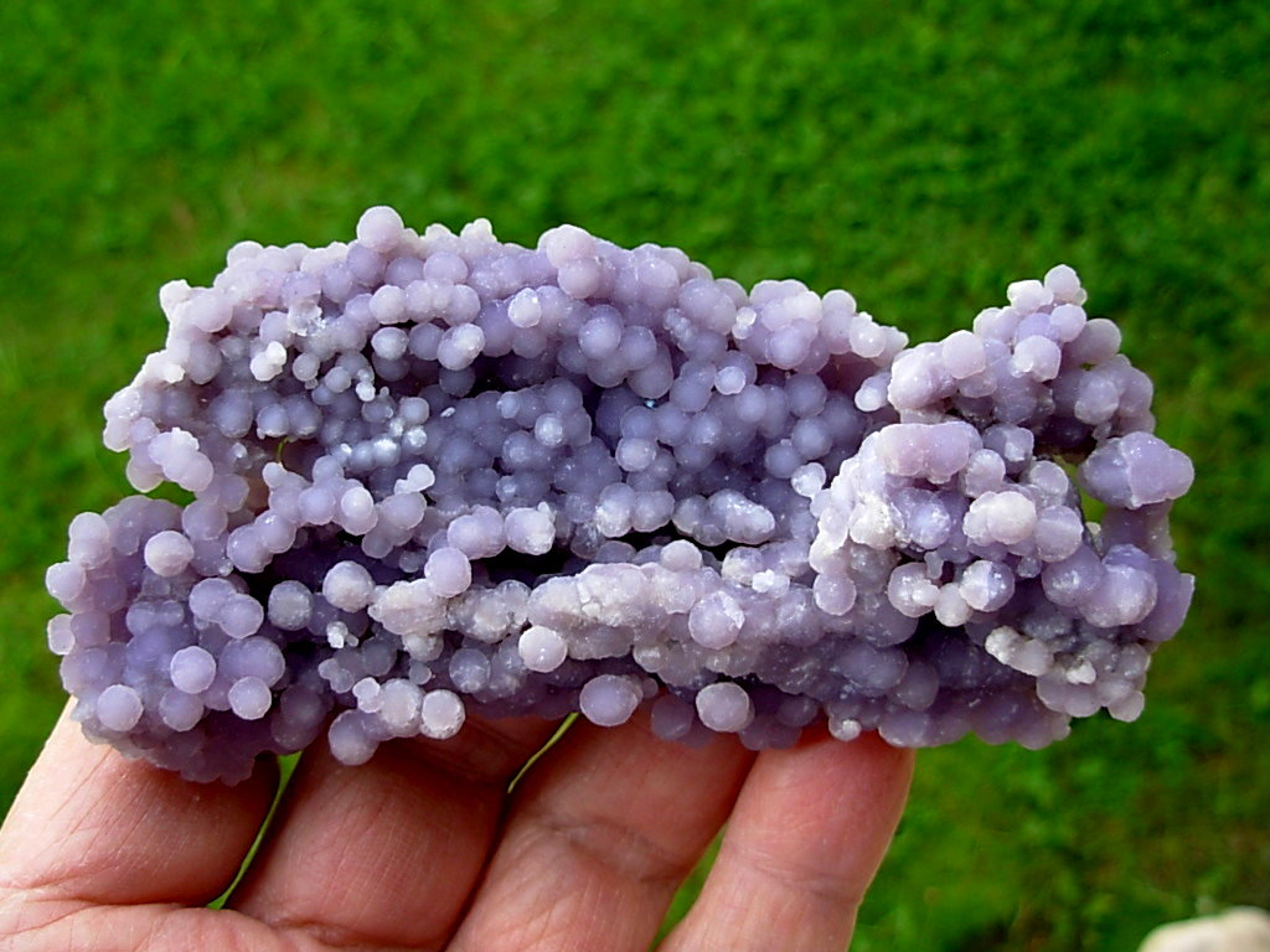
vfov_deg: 37.7
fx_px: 1394
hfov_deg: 49.0
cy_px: 476
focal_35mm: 38
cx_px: 635
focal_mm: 6.3
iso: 50
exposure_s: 1/222
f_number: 2.9
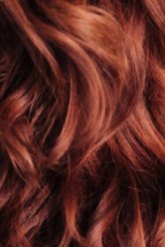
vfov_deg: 6.7
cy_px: 6
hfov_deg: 4.5
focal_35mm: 308
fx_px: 2116
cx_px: -24
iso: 500
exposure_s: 1/800
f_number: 2.5
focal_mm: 85
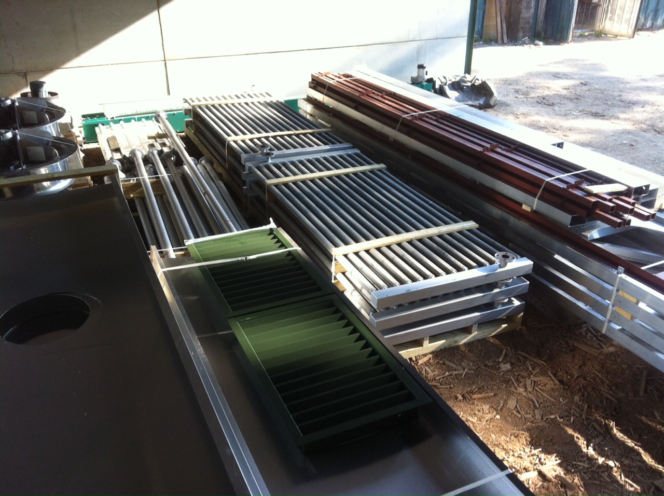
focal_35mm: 35
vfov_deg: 40.6
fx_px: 670
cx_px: 332
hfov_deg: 52.7
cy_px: 248
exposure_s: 1/120
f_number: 2.8
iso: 100
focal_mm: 3.85
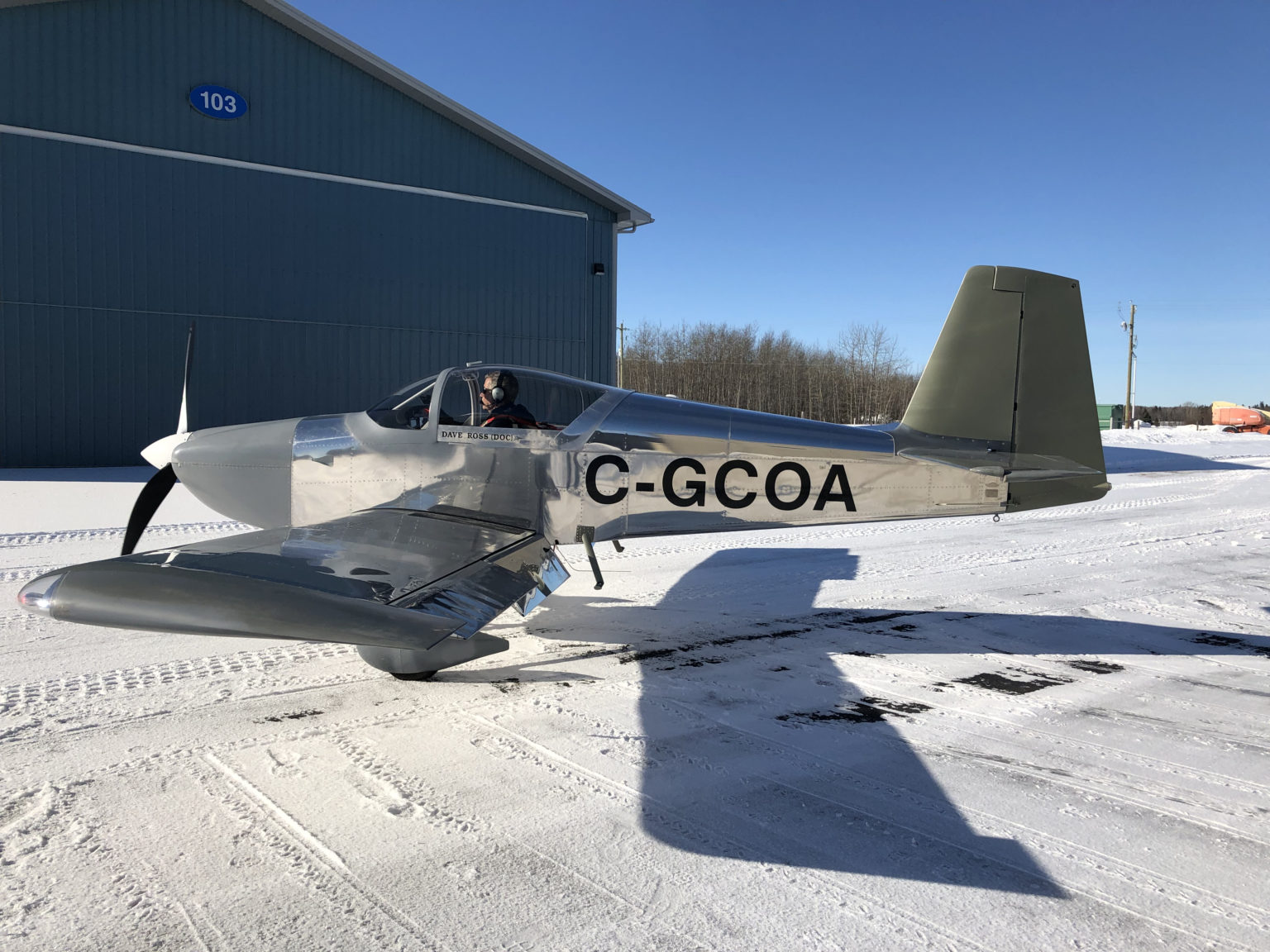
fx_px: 1027
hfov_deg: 63.4
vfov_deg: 49.7
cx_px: 635
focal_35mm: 28
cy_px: 476
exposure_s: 1/3745
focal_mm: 3.99
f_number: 1.8
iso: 25
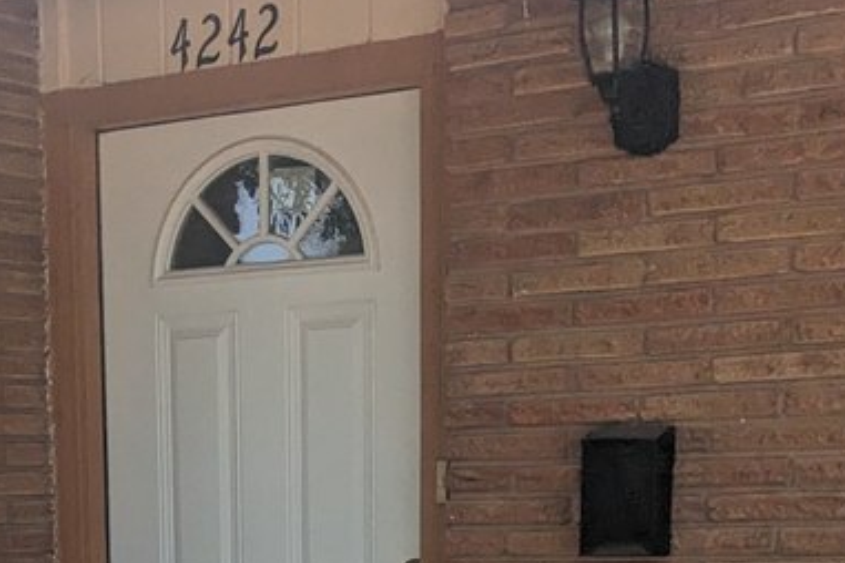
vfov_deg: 13.7
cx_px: 160
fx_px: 2206
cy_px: 851
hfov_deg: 21.4
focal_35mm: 94
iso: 49
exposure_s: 1/3425
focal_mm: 6.81
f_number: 1.85
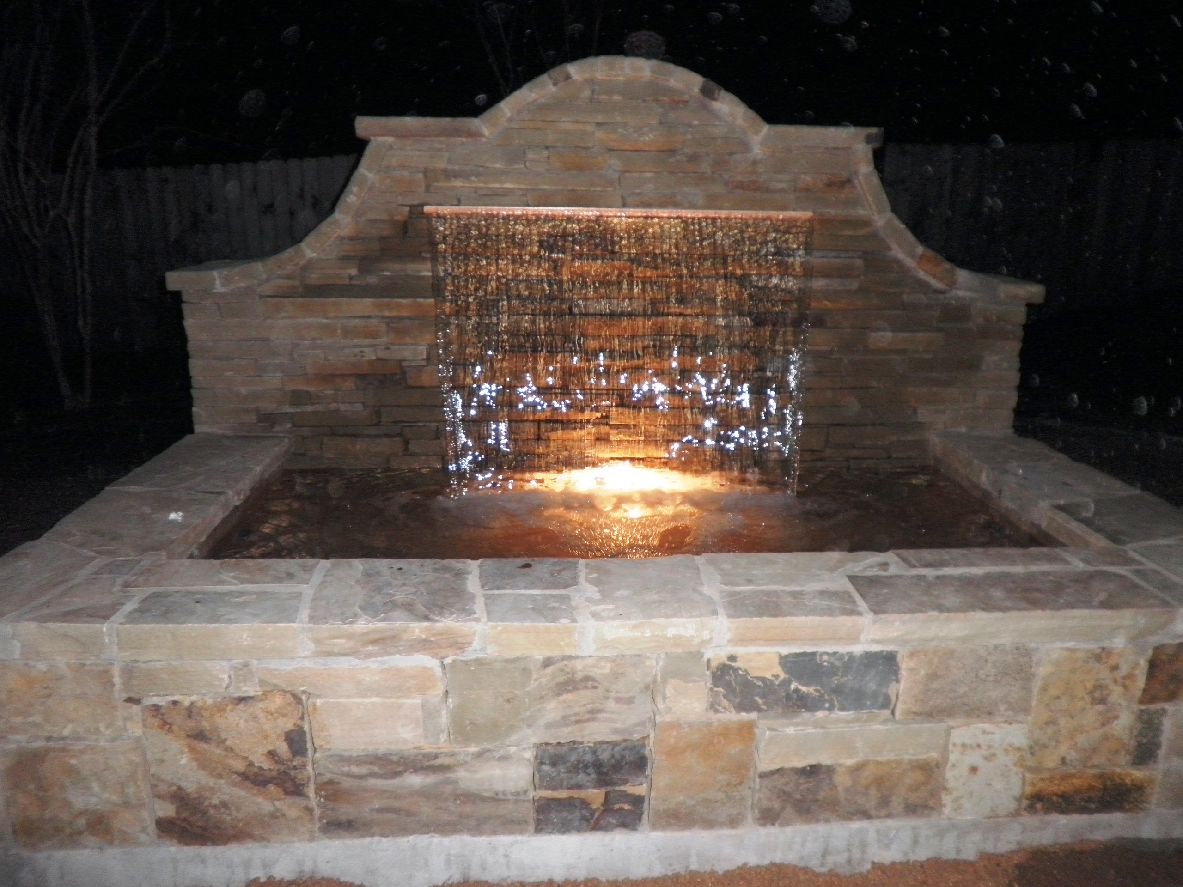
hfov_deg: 67.3
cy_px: 444
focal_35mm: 26
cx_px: 592
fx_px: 889
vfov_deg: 53.1
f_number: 2.6
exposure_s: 1/30
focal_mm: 4.65
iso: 160
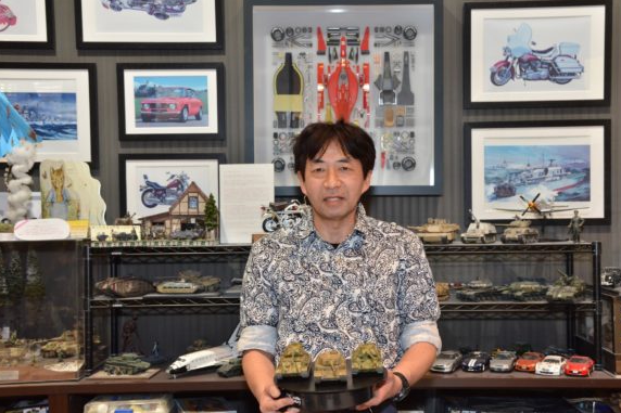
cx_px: 332
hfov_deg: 41.1
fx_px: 828
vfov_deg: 28.0
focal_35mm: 48
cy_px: 223
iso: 2000
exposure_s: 1/60
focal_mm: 44
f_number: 6.3
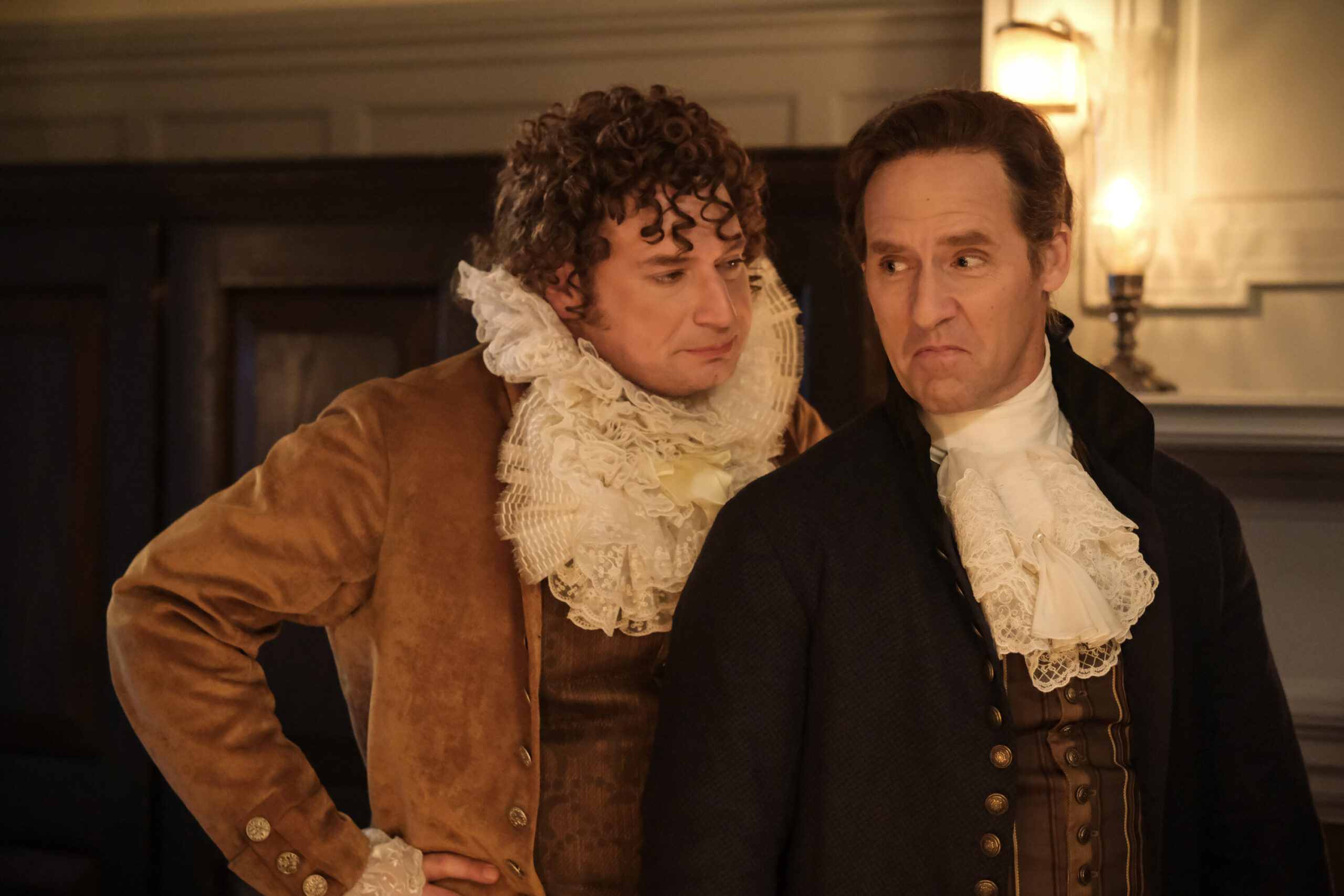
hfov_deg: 24.2
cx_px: 672
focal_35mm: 84
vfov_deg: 16.3
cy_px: 448
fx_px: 3136
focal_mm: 56
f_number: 2
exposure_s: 1/125
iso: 6400
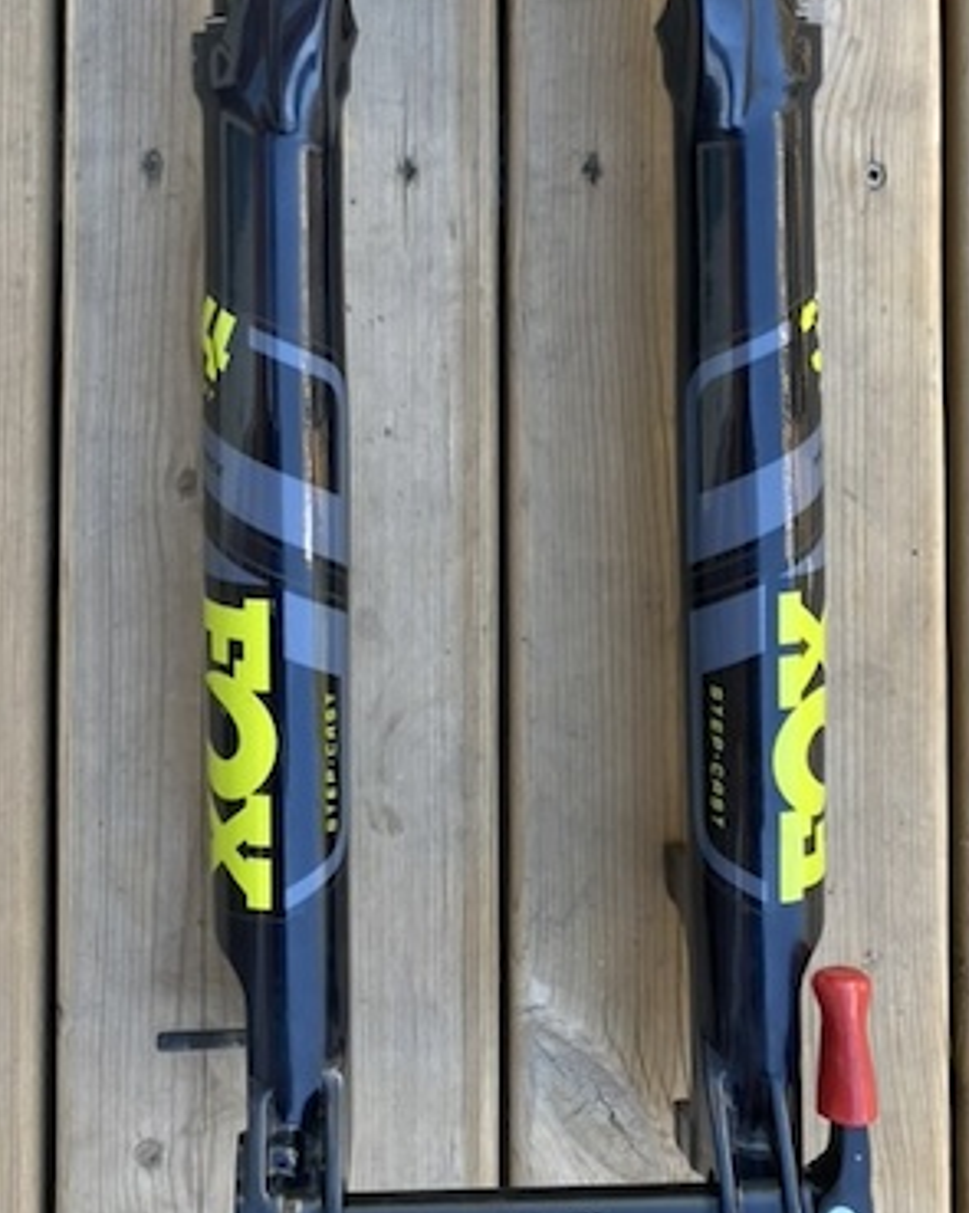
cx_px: 447
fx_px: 1972
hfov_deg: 27.6
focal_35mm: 55
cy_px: 36
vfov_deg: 31.9
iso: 40
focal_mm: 4.25
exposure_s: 1/122
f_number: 1.8
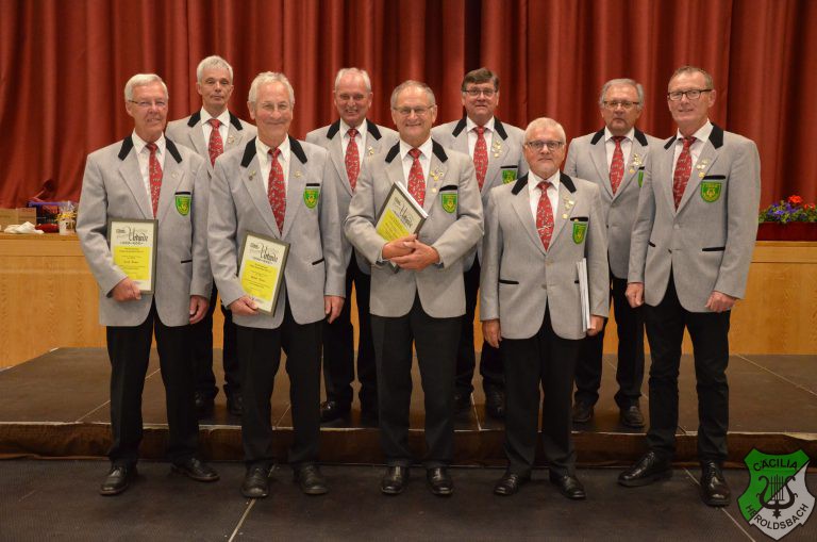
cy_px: 271
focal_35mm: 36
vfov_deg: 36.7
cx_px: 408
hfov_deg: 53.2
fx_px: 815
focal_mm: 24
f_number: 4
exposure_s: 1/60
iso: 3200
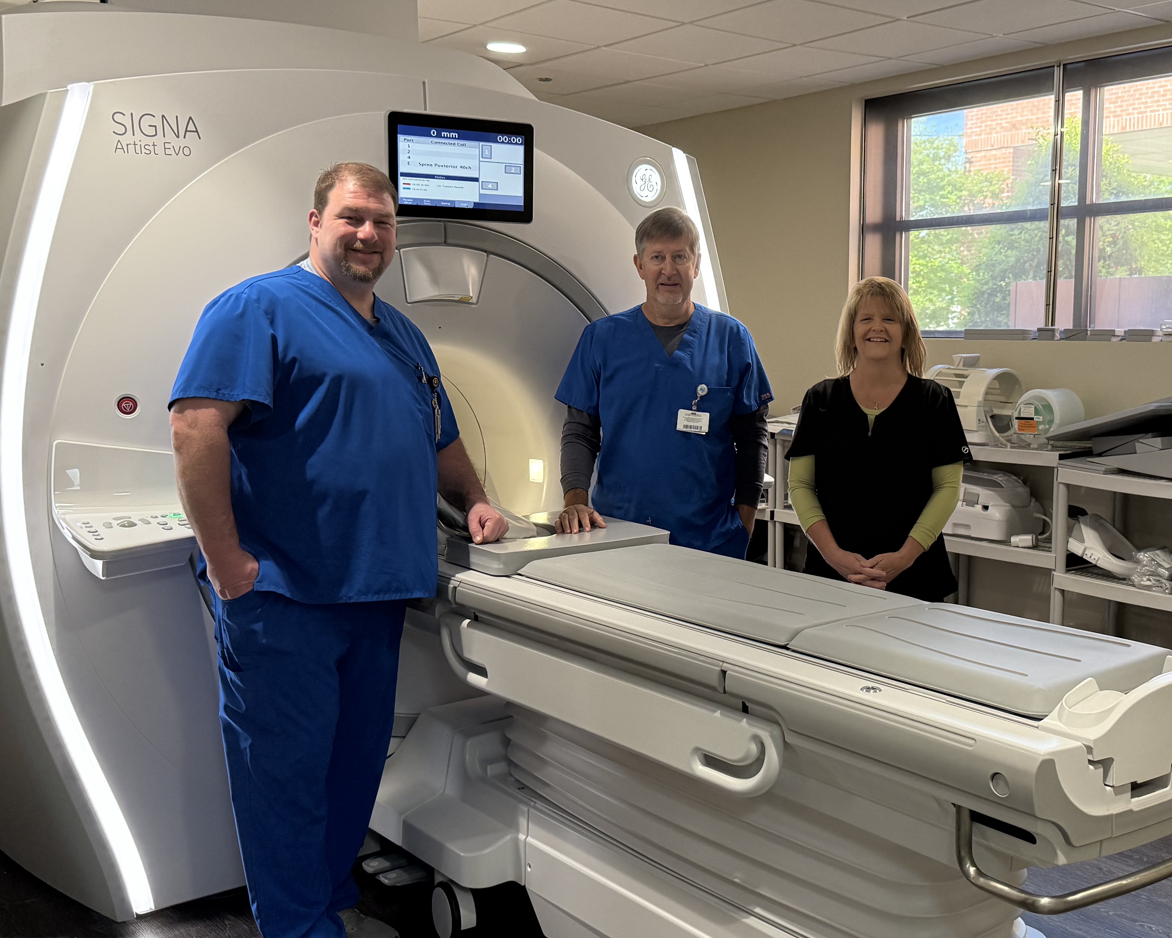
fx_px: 1318
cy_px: 497
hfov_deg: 47.4
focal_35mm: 38
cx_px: 748
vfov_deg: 39.1
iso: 250
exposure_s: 1/120
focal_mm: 6.76
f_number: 1.78
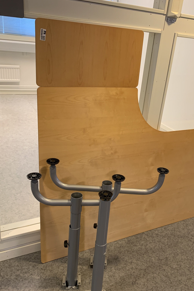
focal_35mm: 35
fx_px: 283
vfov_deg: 54.4
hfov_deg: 37.6
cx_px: 122
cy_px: 157
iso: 160
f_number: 1.8
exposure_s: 1/60
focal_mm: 4.25
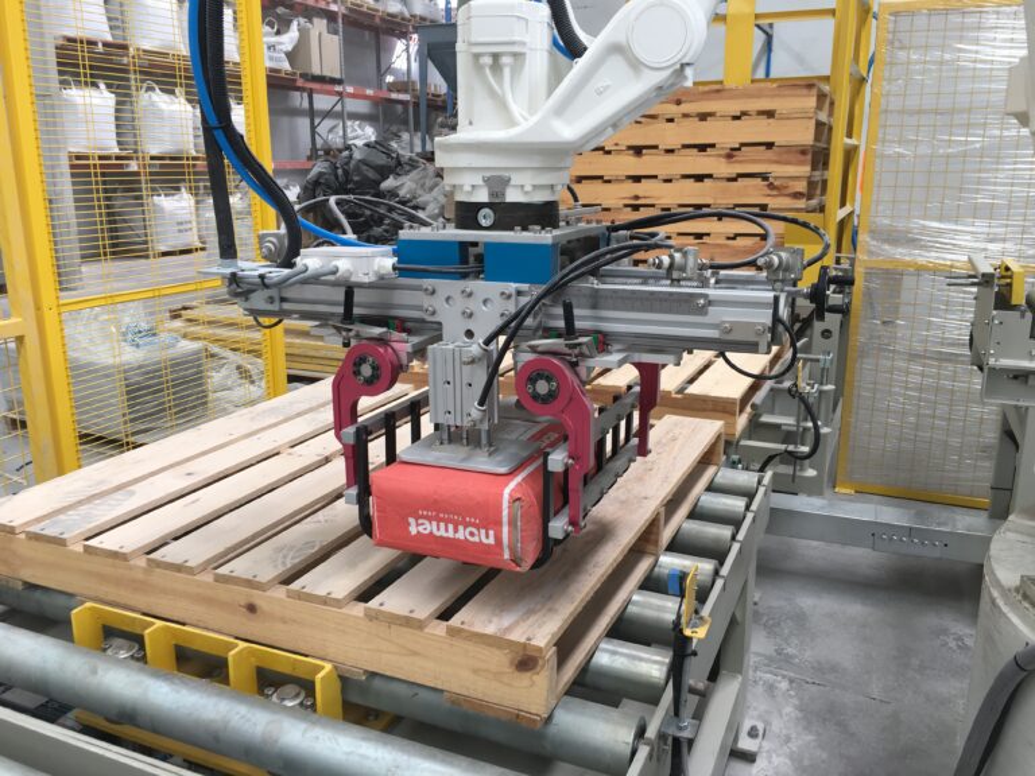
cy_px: 388
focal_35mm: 29
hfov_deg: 61.7
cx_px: 518
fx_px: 867
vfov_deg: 48.2
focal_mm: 4.15
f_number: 2.2
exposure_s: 1/50
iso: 25
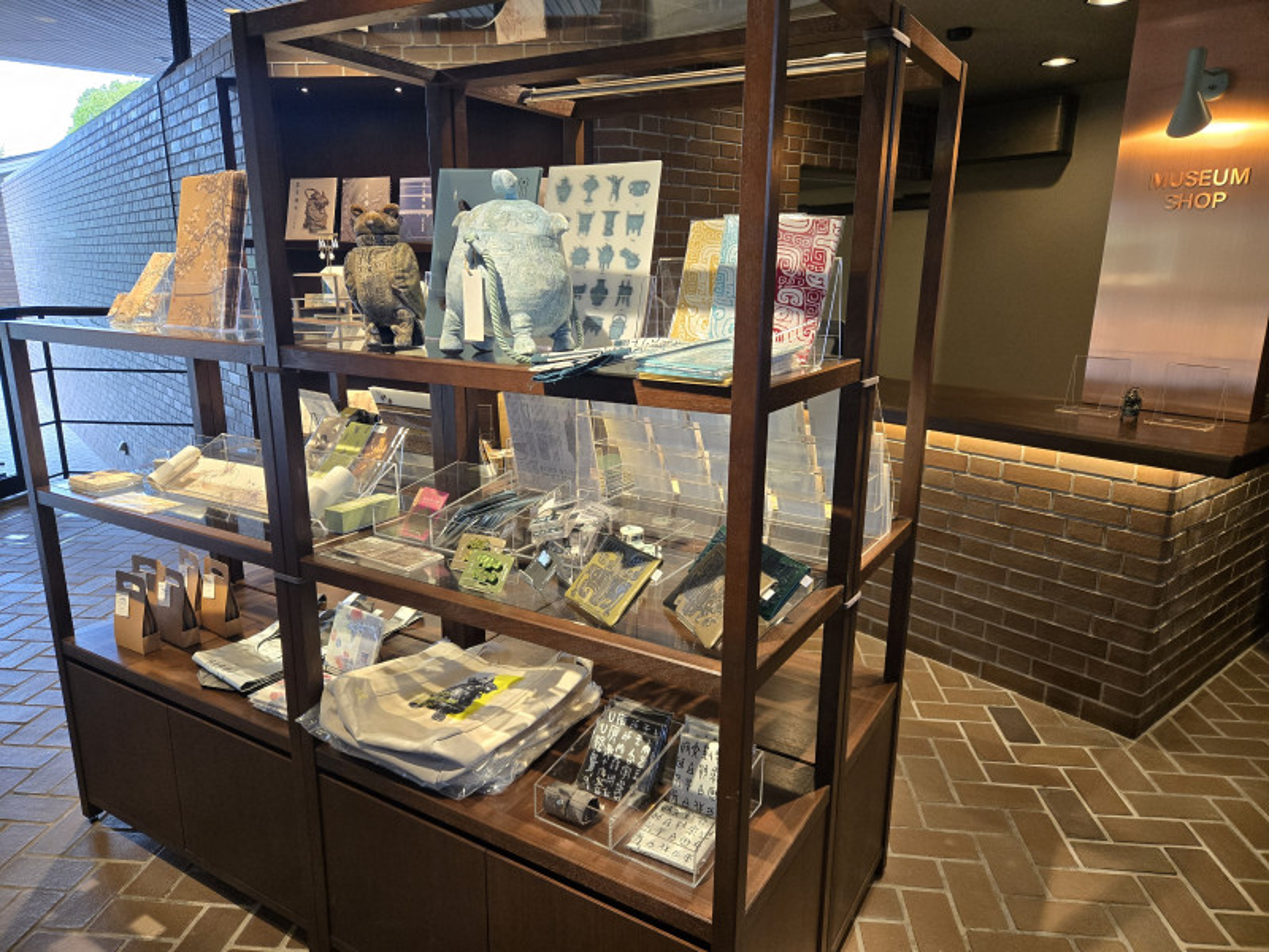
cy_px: 476
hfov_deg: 73.9
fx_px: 843
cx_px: 634
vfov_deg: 58.9
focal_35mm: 23
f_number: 1.8
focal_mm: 5.4
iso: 200
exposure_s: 1/180
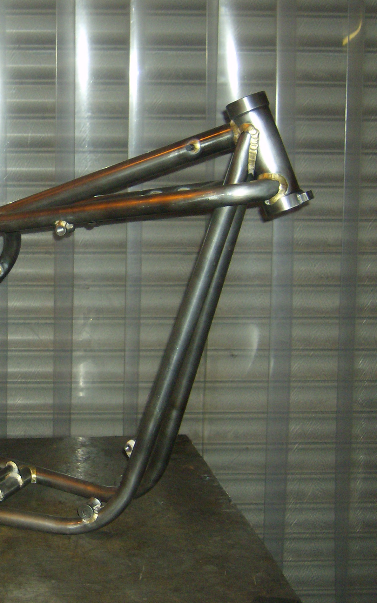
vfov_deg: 31.1
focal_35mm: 66
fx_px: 1085
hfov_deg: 19.0
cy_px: 301
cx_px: -20
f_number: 3.1
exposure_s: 1/74
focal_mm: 7.7
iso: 200
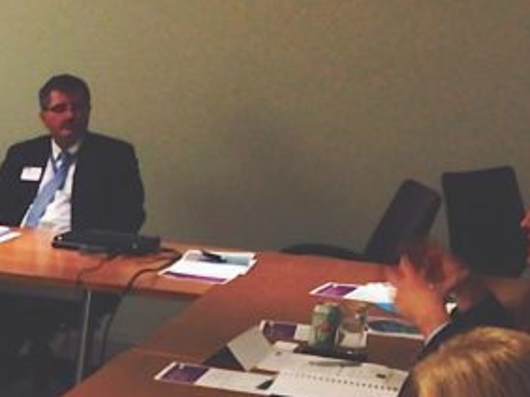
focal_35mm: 120
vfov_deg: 12.1
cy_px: 459
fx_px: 1836
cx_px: -398
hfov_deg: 14.6
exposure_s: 1/20
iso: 80
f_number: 2.4
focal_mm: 4.12
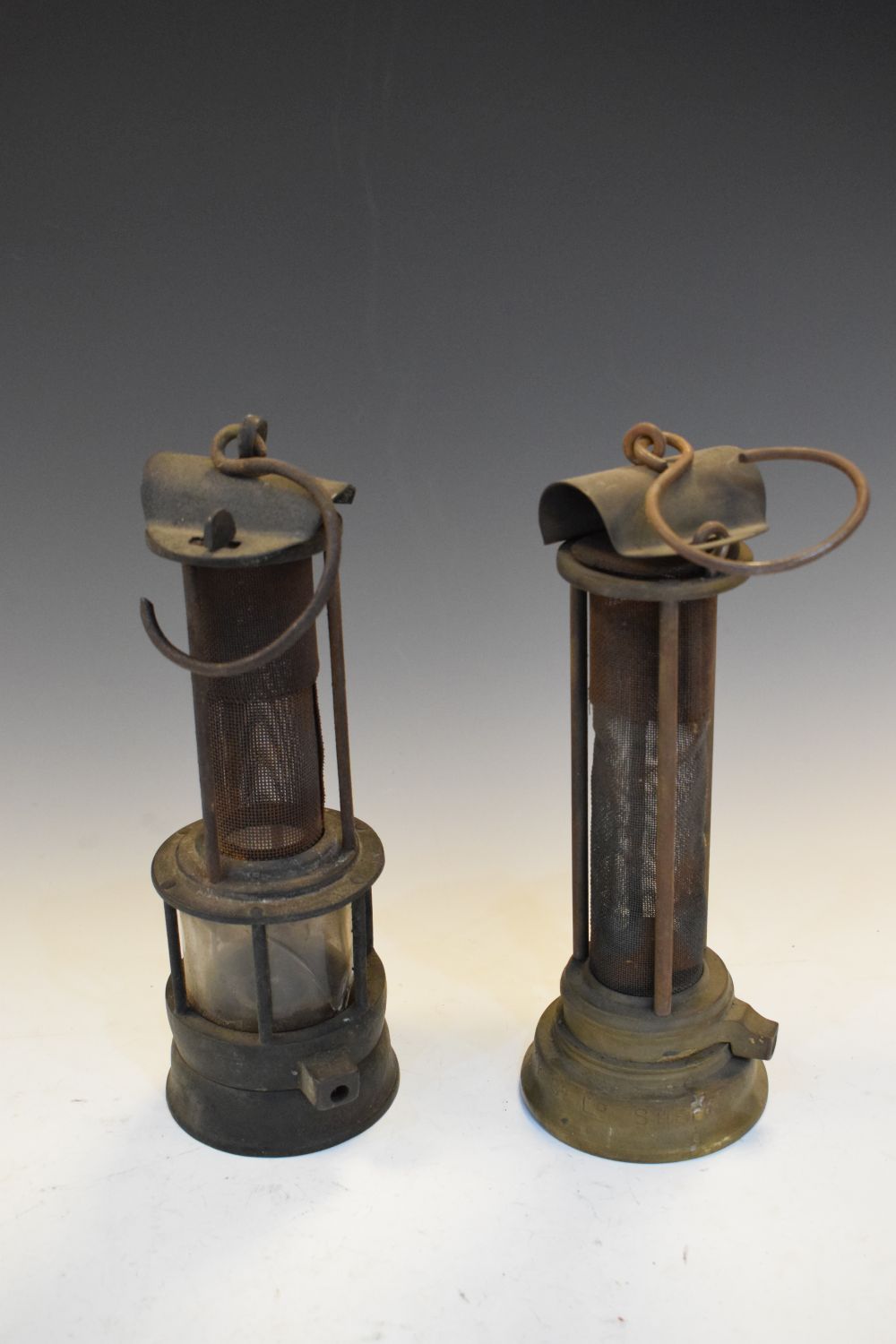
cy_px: 672
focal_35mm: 42
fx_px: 1568
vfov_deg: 46.4
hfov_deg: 31.9
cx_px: 448
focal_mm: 28
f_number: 5.6
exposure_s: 1/125
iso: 3200
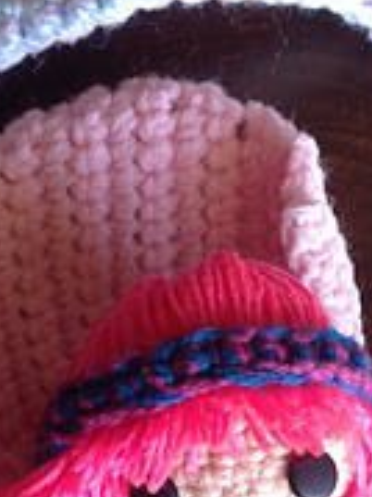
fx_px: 1793
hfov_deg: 11.8
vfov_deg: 15.5
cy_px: 497
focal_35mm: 125
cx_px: 130
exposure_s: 1/24
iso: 50
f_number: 2.4
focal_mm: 4.28
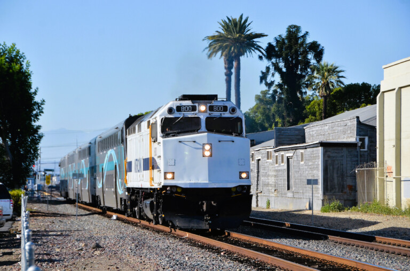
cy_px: 136
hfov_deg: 16.7
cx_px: 205
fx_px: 1397
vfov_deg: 11.1
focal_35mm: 123
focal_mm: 82
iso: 400
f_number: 7.1
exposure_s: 1/2000
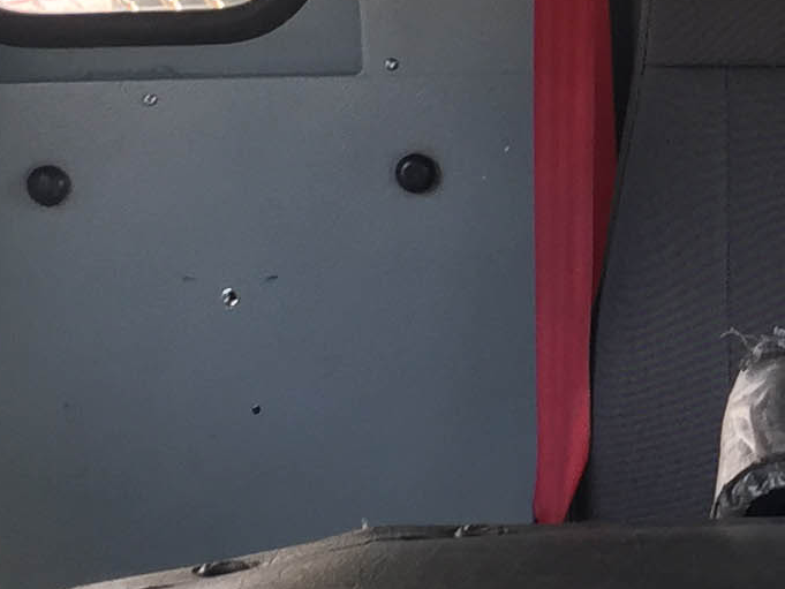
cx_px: 1108
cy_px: 29
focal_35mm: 139
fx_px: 3153
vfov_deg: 10.6
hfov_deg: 13.5
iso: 40
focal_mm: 4.15
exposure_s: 1/60
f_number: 2.2
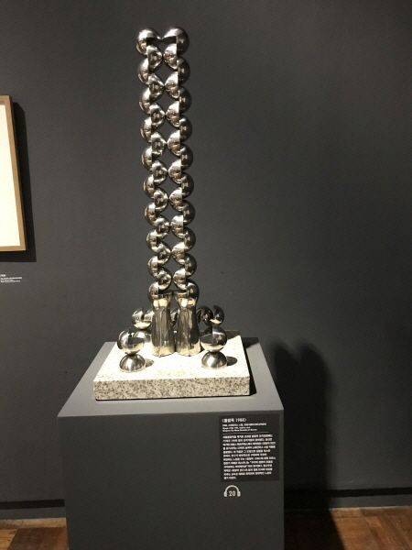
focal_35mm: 28
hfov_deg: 49.7
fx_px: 444
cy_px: 275
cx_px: 206
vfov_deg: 63.4
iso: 100
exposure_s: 1/5
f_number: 1.8
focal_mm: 3.99
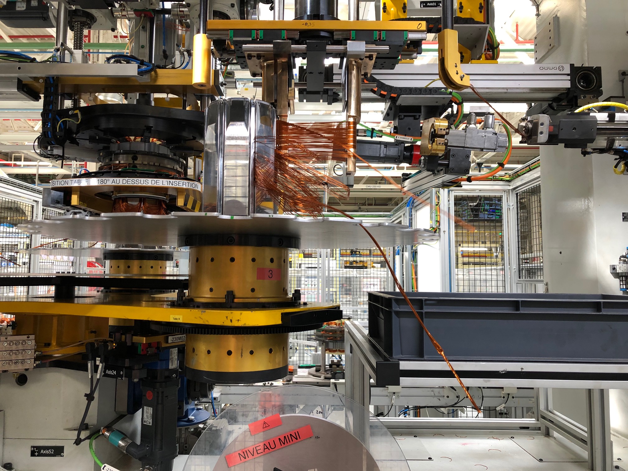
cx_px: 314
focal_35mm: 28
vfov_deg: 49.7
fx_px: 508
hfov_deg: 63.4
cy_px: 236
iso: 40
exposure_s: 1/20
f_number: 1.8
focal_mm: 4
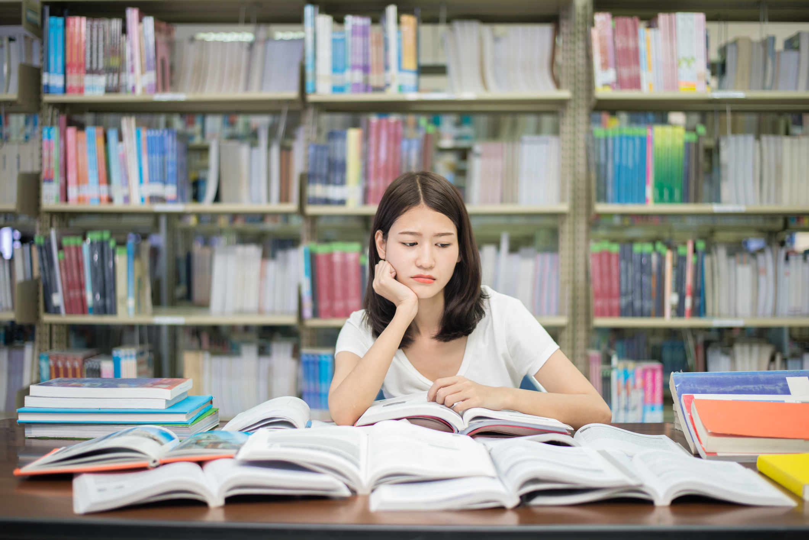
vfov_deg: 27.0
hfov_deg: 39.6
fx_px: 1124
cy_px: 270
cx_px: 404
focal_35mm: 50
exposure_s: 1/125
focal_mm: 50
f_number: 2
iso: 400
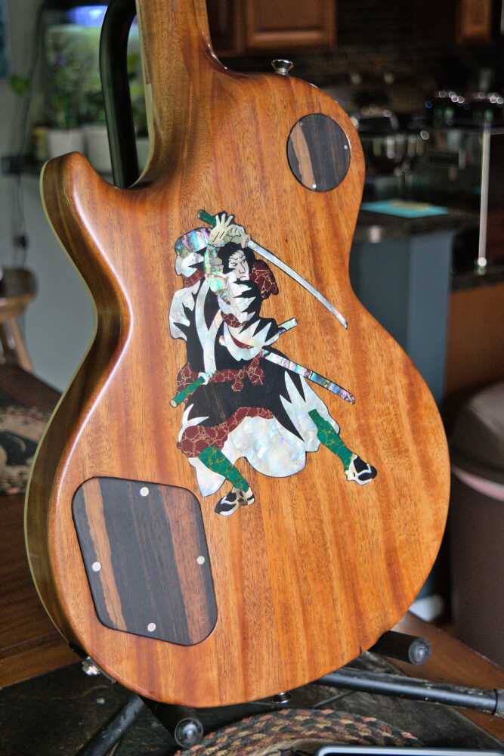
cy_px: 378
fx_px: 1102
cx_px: 252
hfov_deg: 25.8
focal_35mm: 52
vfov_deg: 37.8
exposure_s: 1/60
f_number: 4.5
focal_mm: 35
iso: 720
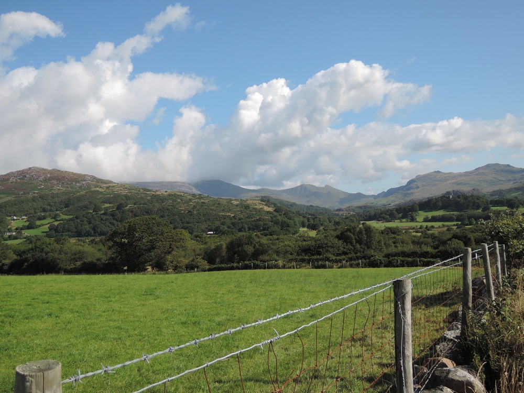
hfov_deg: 52.6
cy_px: 196
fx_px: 530
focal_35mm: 35
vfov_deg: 40.7
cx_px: 262
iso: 80
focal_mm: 7.5
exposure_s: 1/160
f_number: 3.5
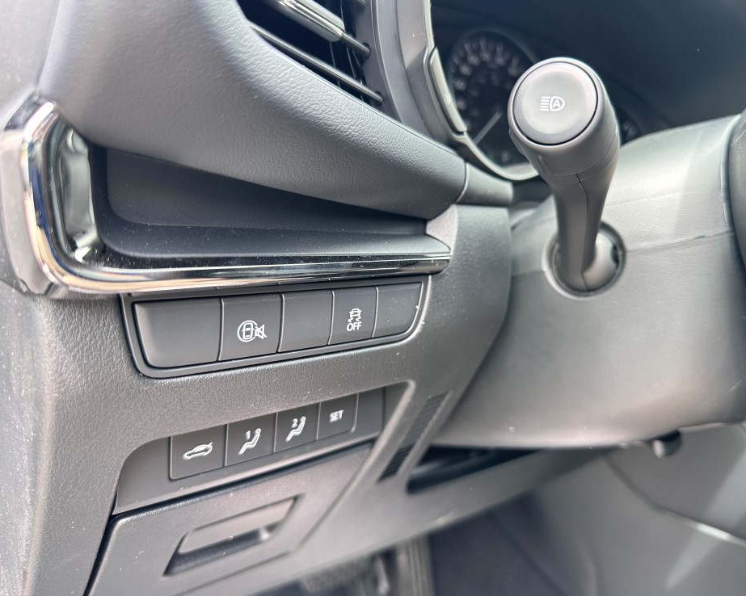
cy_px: 297
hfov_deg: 65.9
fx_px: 574
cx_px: 411
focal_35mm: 26
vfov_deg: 54.9
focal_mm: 6.86
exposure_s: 1/122
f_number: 1.78
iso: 125
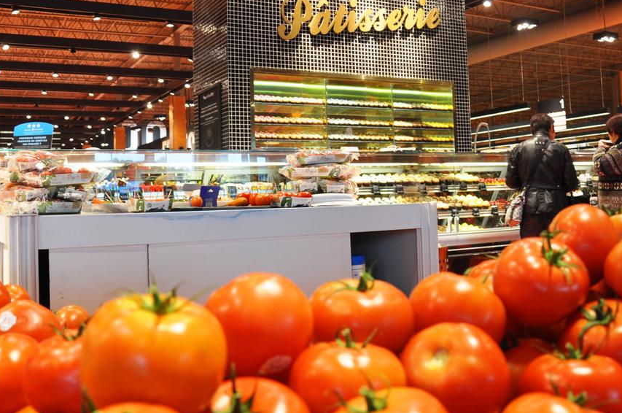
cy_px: 147
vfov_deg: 34.7
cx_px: 338
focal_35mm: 38
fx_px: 656
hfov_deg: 50.7
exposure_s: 1/30
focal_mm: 18
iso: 320
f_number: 5.6
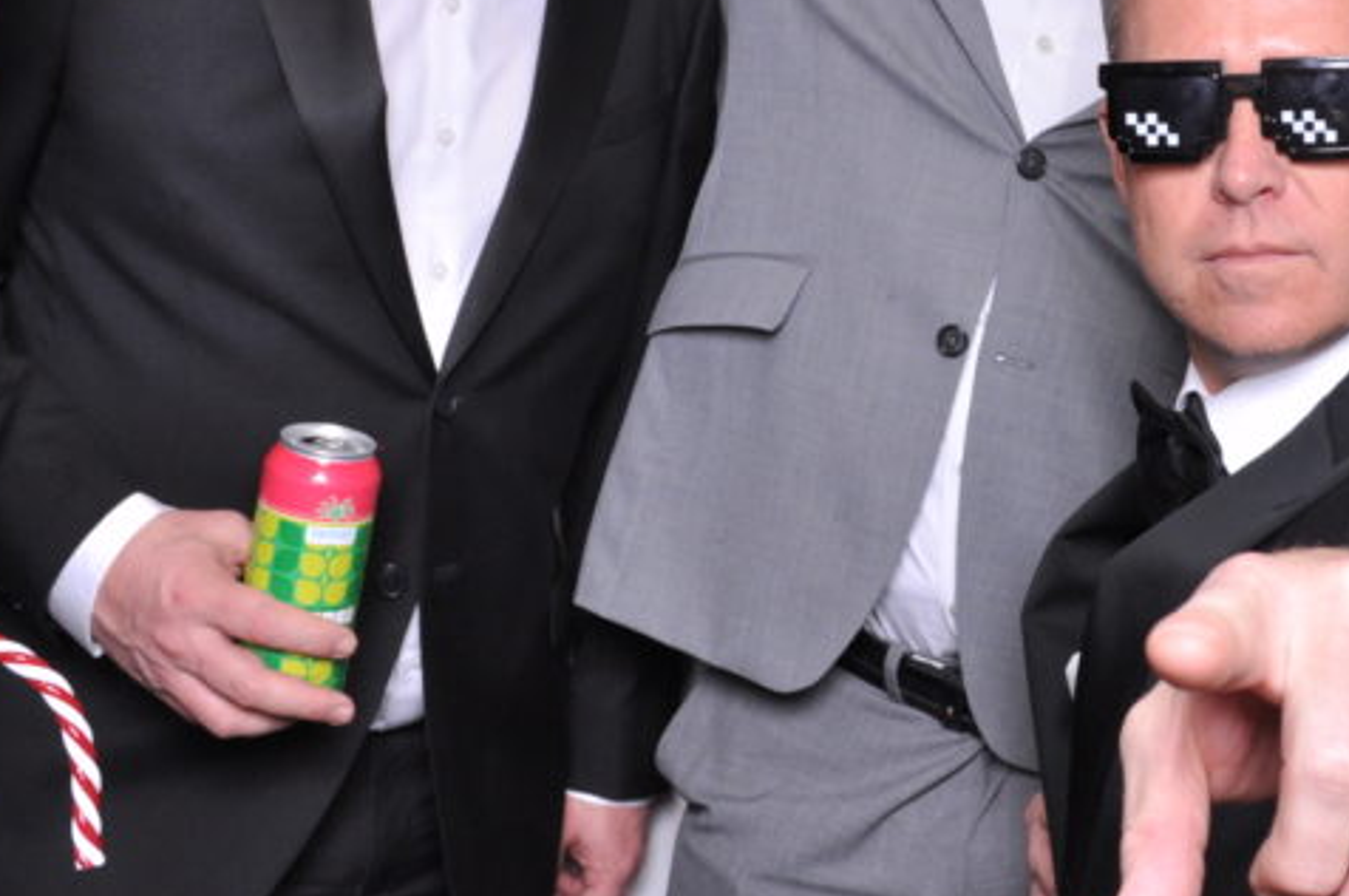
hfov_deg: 29.2
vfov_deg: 19.7
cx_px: 1029
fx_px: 2545
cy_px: 174
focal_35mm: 68
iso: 400
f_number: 8
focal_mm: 22
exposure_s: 1/200
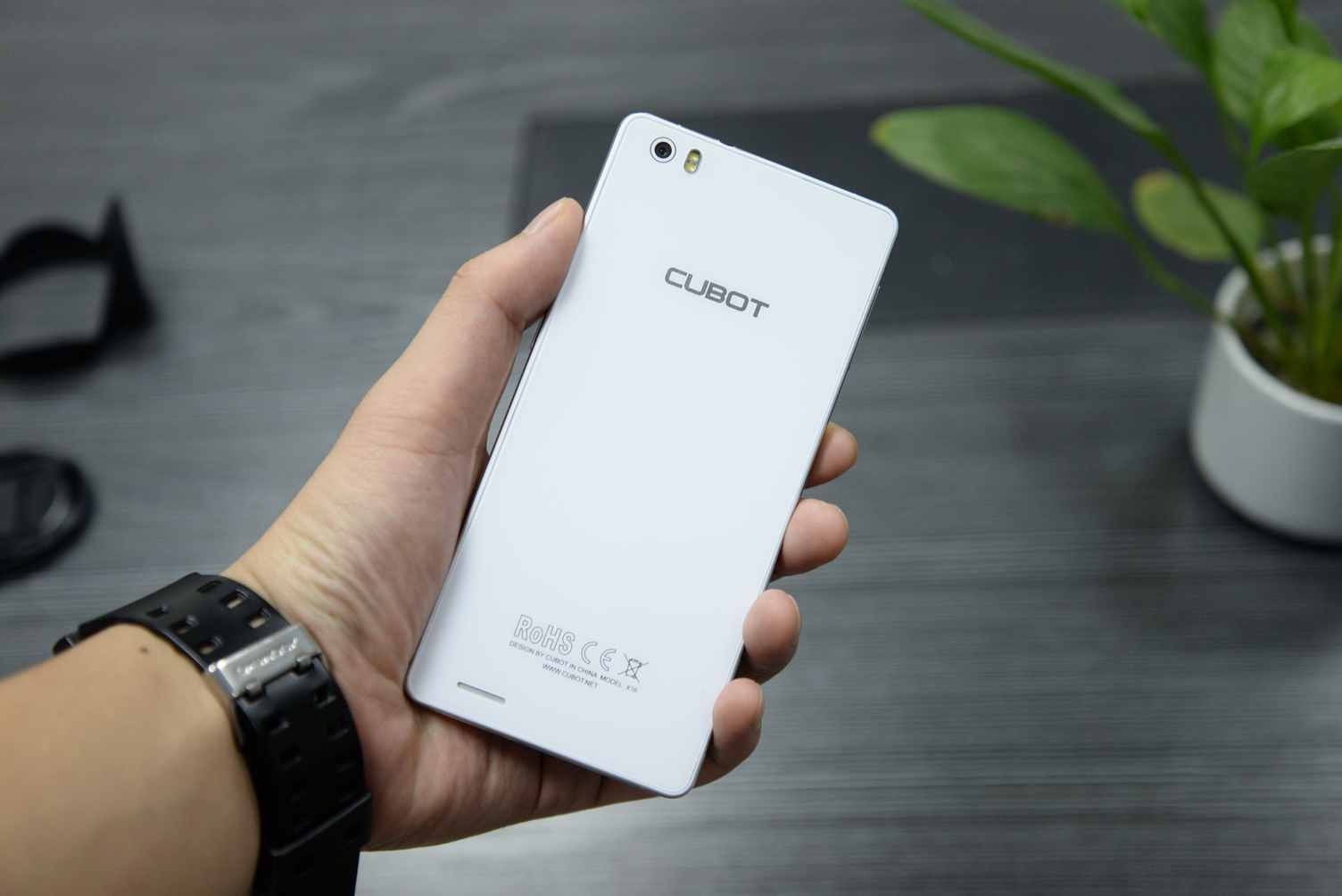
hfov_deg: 42.7
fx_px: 1715
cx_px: 671
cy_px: 448
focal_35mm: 46
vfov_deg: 29.3
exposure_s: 1/80
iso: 1600
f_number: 4.2
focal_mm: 46
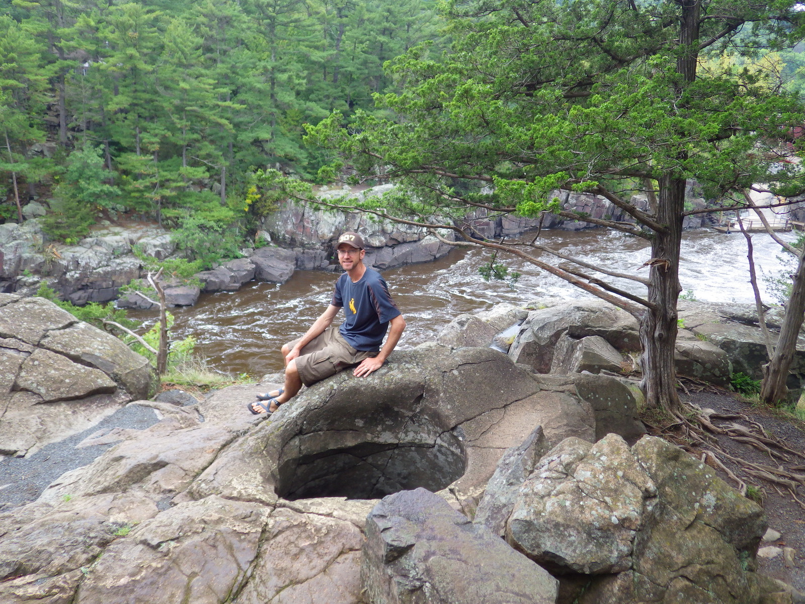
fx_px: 721
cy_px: 302
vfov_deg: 45.4
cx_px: 402
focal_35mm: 31
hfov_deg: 58.4
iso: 125
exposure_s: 1/250
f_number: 2.3
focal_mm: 5.5
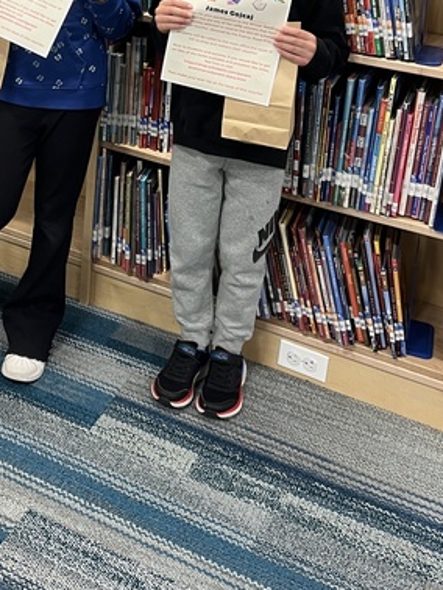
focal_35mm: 55
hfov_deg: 25.6
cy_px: 6
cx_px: 30
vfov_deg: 32.3
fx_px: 937
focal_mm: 5.1
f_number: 1.6
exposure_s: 1/60
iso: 80
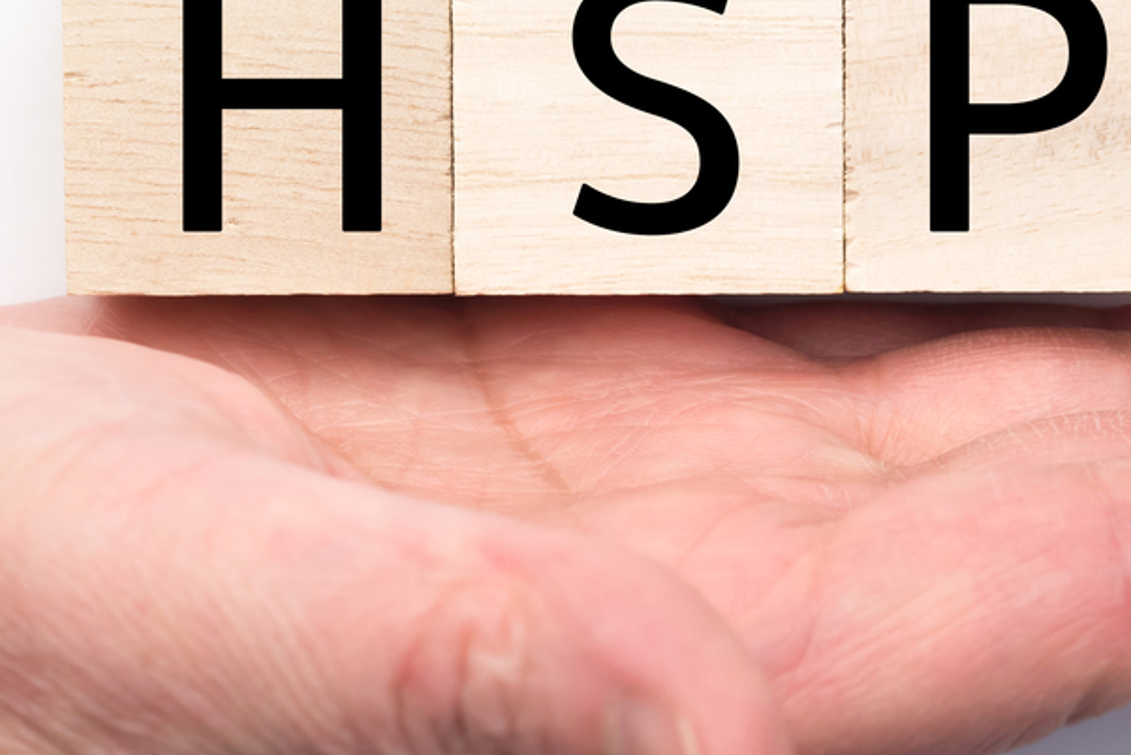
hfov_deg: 12.4
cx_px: 656
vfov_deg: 8.3
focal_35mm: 166
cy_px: 79
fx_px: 5217
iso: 500
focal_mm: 50
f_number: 7.1
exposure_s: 1/50
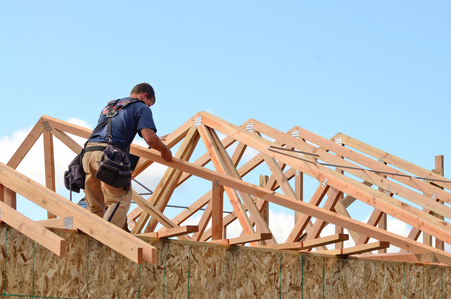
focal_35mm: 138
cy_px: 150
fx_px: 1725
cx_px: 226
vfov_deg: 9.9
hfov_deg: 14.9
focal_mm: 92
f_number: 7.1
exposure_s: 1/250
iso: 100
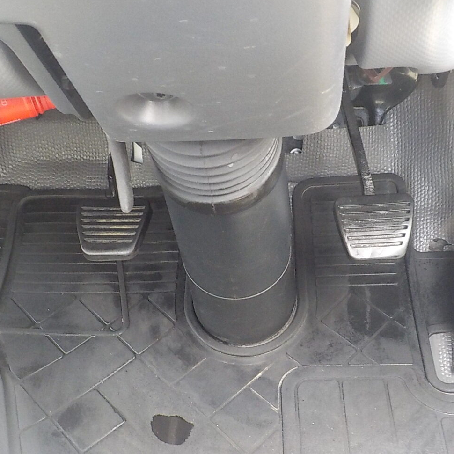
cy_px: 267
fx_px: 623
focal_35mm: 42
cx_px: 237
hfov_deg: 40.0
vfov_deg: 39.9
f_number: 3.3
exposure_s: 1/30
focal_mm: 4.1
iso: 360
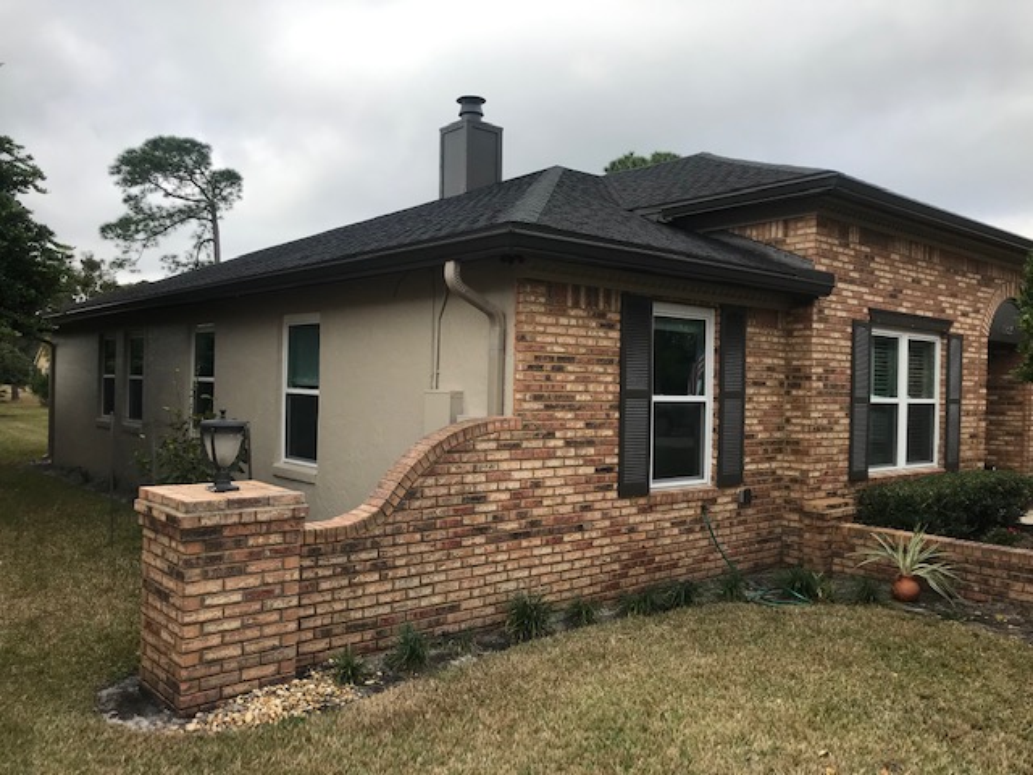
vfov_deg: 49.7
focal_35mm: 28
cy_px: 388
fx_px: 836
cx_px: 516
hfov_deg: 63.4
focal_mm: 3.99
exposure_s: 1/1709
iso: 20
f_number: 1.8
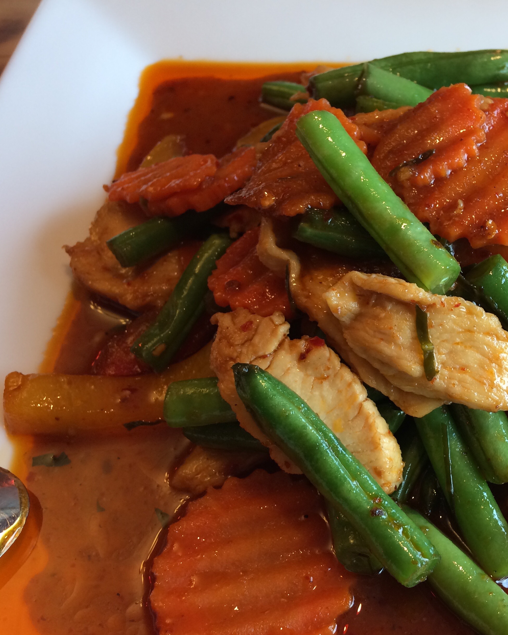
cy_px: 319
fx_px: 714
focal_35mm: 38
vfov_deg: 47.9
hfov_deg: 37.6
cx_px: 413
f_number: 2.2
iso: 64
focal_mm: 4.15
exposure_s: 1/30
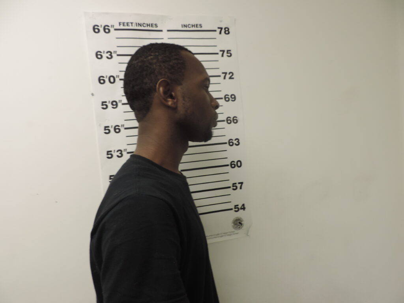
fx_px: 280
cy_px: 152
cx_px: 202
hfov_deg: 71.6
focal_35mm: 24
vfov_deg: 56.8
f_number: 3
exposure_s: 1/30
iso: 220
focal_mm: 4.3
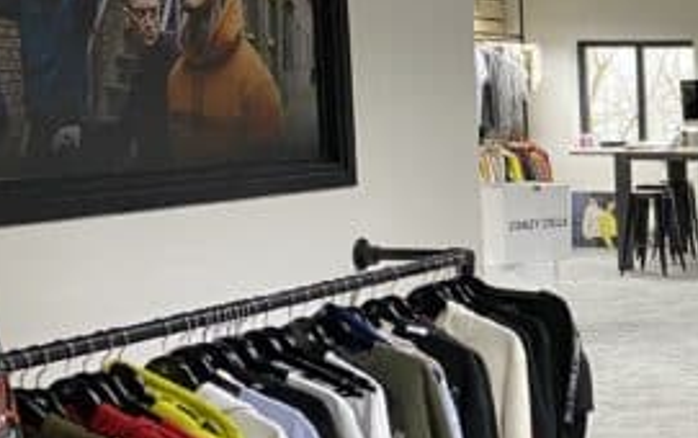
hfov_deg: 23.2
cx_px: 927
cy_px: 281
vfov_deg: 16.7
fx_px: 1485
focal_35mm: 78
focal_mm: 4.25
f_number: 1.8
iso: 200
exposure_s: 1/50
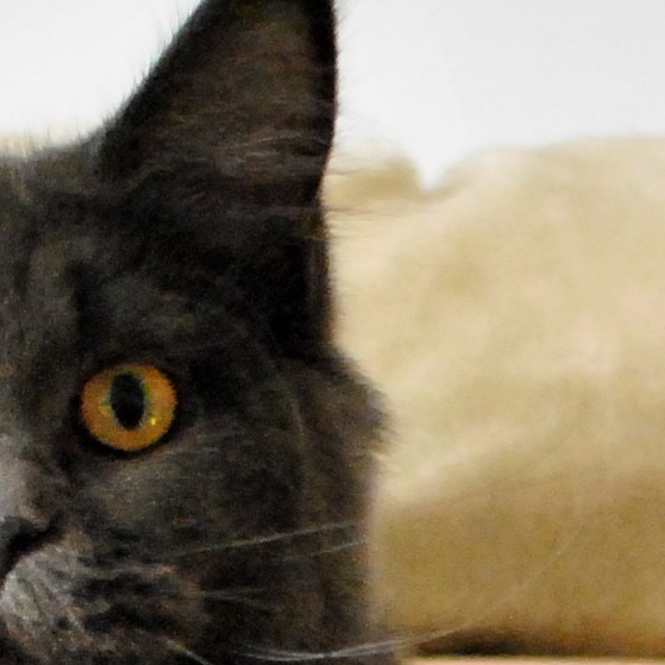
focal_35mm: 272
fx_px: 5903
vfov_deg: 6.3
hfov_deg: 6.4
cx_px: 354
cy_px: 1249
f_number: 2
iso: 1600
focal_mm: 35
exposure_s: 1/80
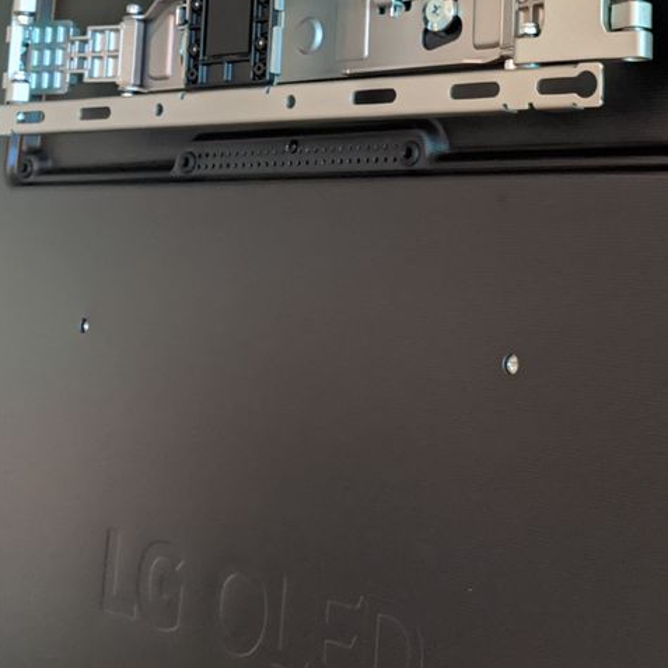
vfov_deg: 27.5
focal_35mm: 60
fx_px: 1310
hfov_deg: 28.2
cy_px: 57
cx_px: 506
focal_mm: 4.44
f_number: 1.8
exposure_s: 1/15
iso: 877
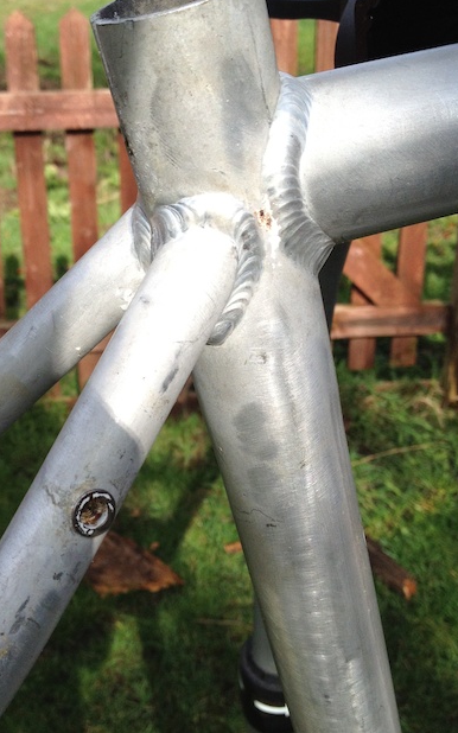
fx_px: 959
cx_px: 145
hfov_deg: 26.7
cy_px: 356
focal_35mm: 48
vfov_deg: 41.8
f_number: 2.4
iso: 100
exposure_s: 1/1905
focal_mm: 4.28
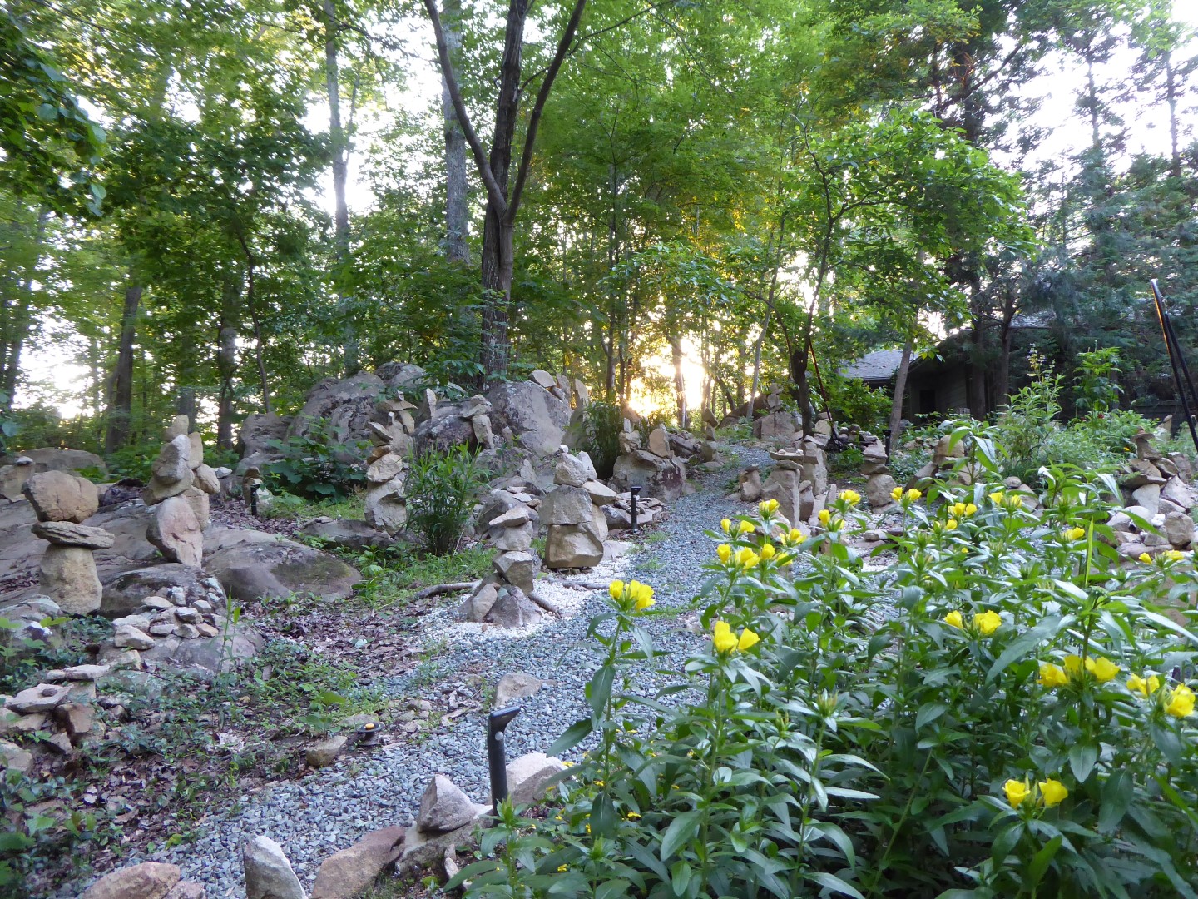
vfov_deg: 56.8
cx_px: 599
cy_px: 450
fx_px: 831
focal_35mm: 24
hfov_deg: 71.6
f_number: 3.3
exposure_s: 1/20
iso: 400
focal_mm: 4.3
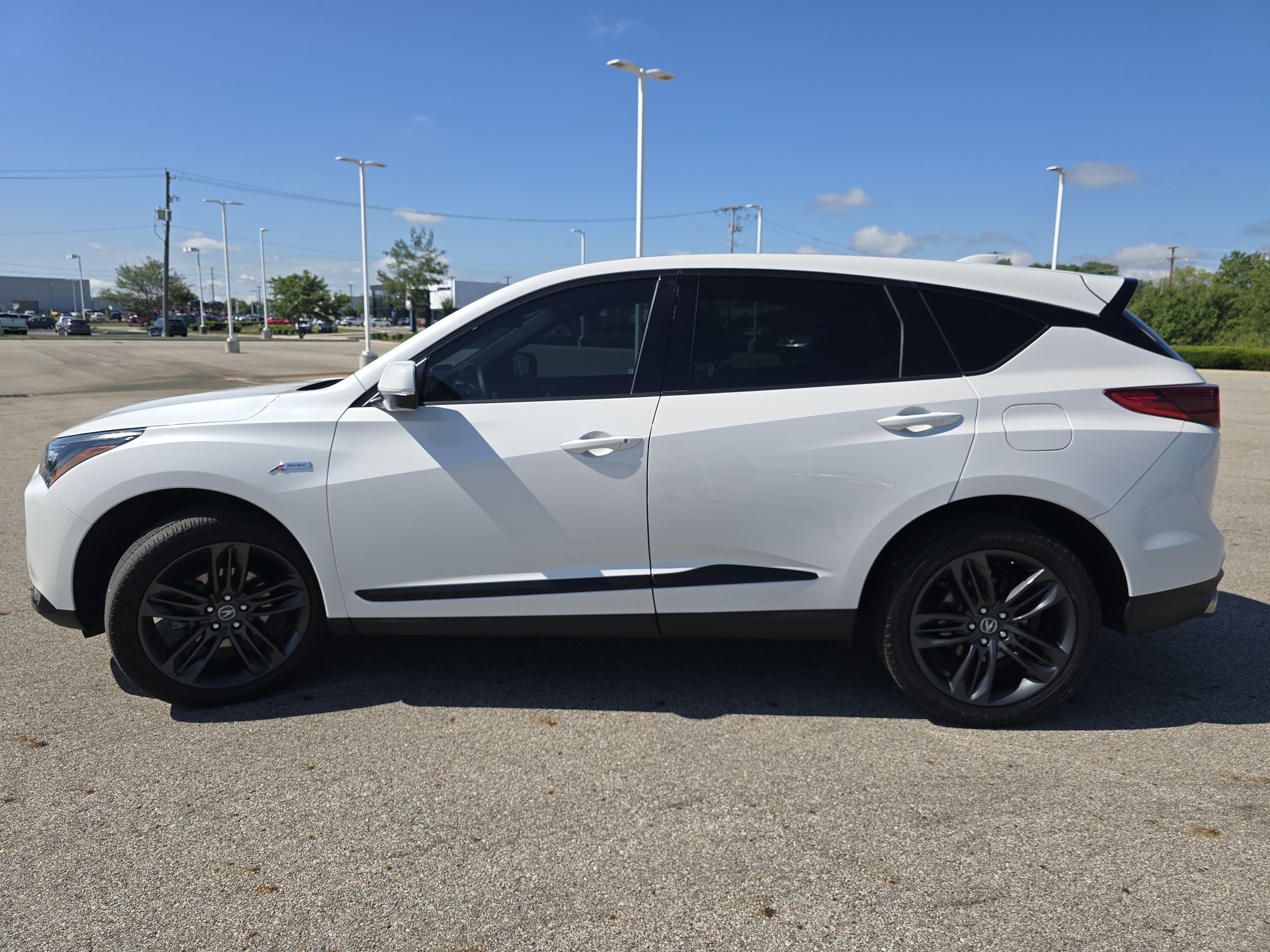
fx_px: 844
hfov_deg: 73.9
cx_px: 635
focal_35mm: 23
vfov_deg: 58.9
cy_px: 476
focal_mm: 6.3
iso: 12
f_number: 1.7
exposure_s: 1/1024
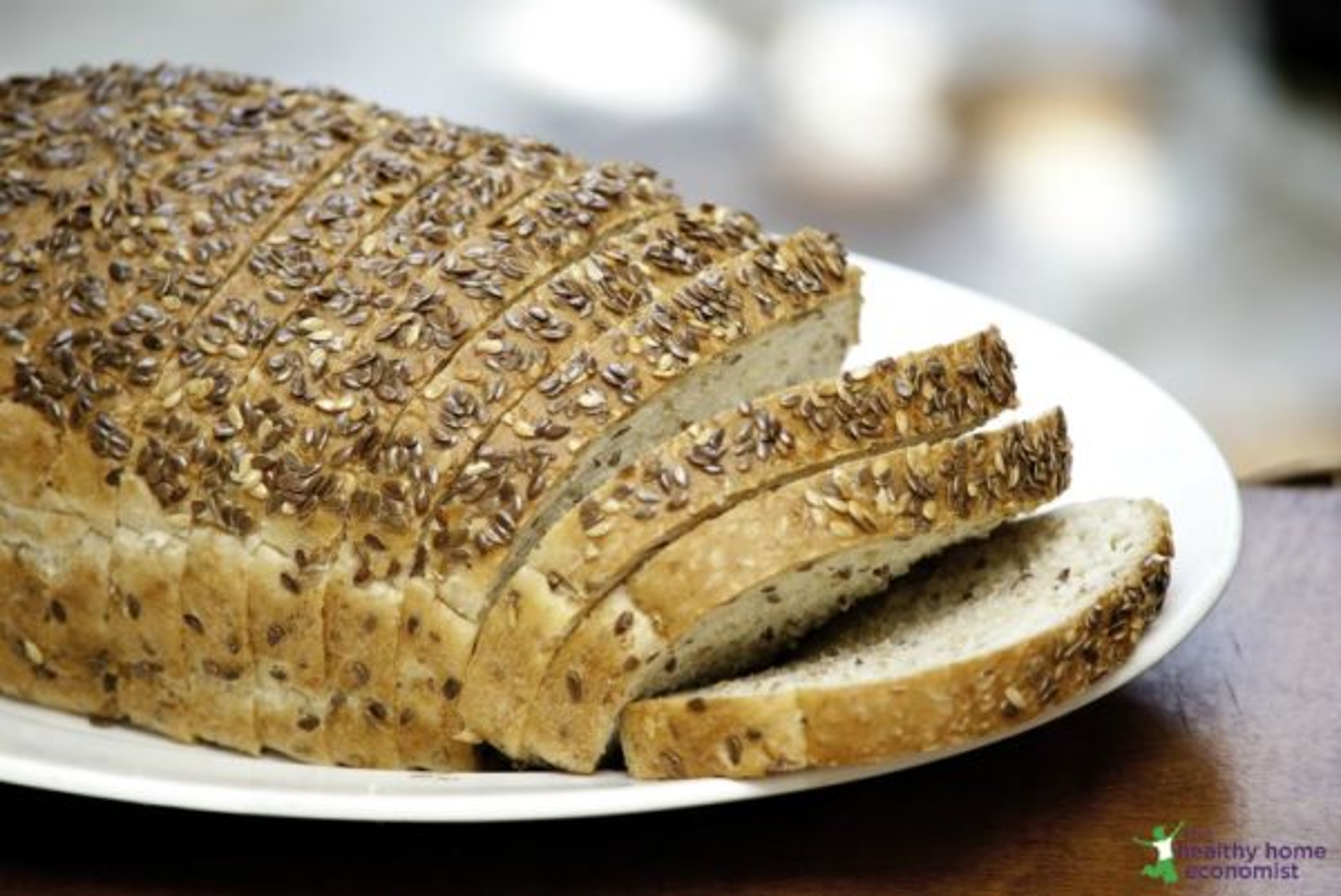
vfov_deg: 6.3
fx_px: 8107
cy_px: 448
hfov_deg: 9.5
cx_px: 670
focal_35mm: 218
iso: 100
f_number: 5.6
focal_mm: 145
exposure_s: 1/80
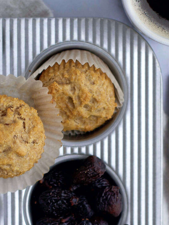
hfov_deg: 12.2
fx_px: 787
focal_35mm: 121
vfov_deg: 16.2
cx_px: 49
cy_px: 176
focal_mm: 50
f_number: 2.8
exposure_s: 1/20
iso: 100
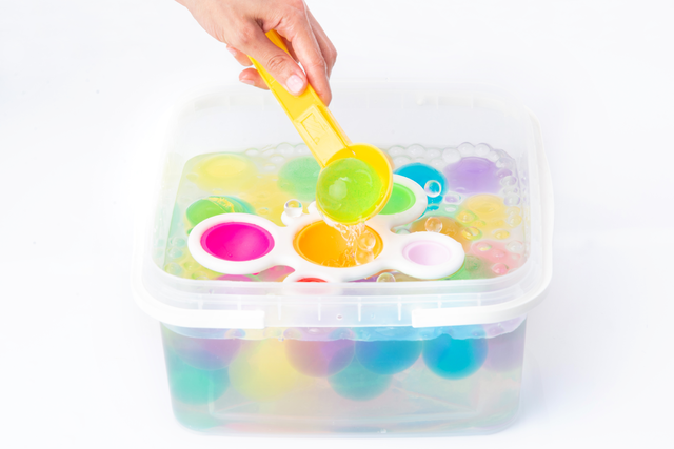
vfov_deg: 12.2
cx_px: 337
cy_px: 224
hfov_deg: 18.3
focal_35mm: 112
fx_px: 2097
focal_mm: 112
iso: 125
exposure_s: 1/125
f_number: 16
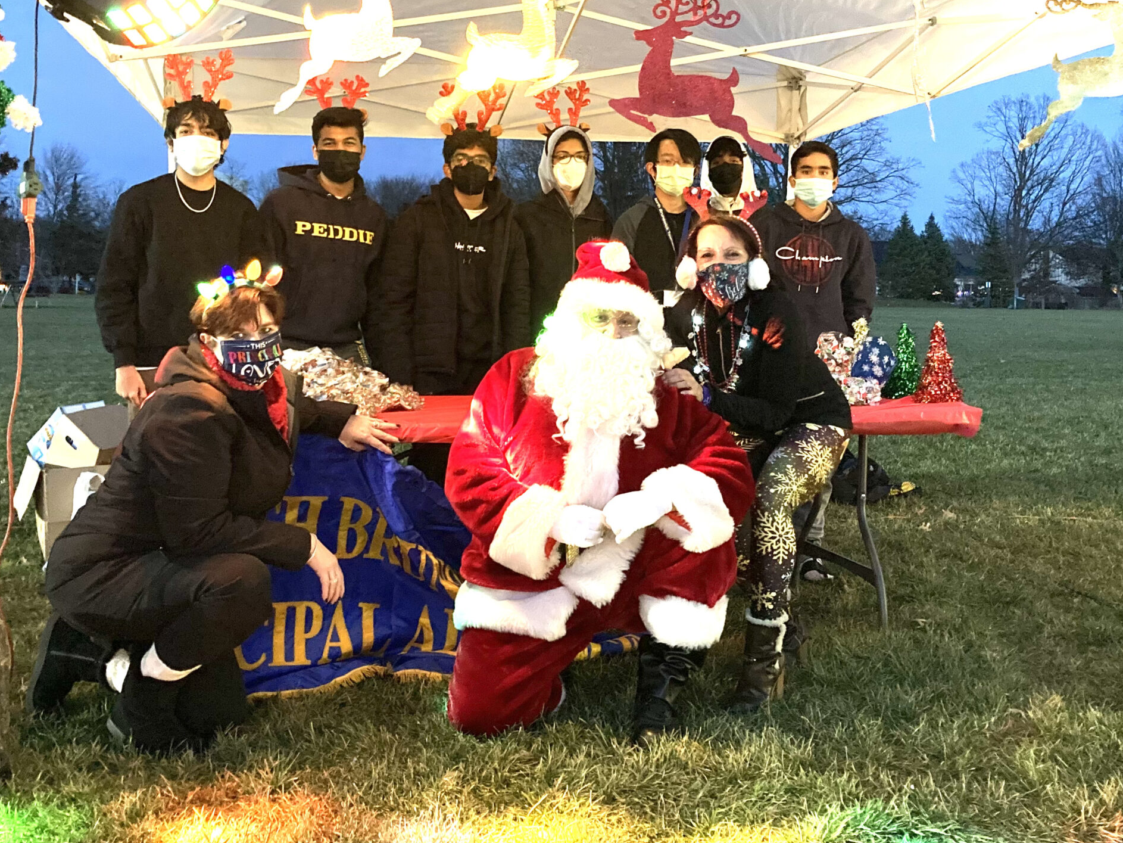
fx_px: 1233
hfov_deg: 49.0
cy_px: 307
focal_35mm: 38
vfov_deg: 37.5
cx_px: 566
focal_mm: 3.99
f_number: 1.8
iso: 640
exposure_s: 1/20
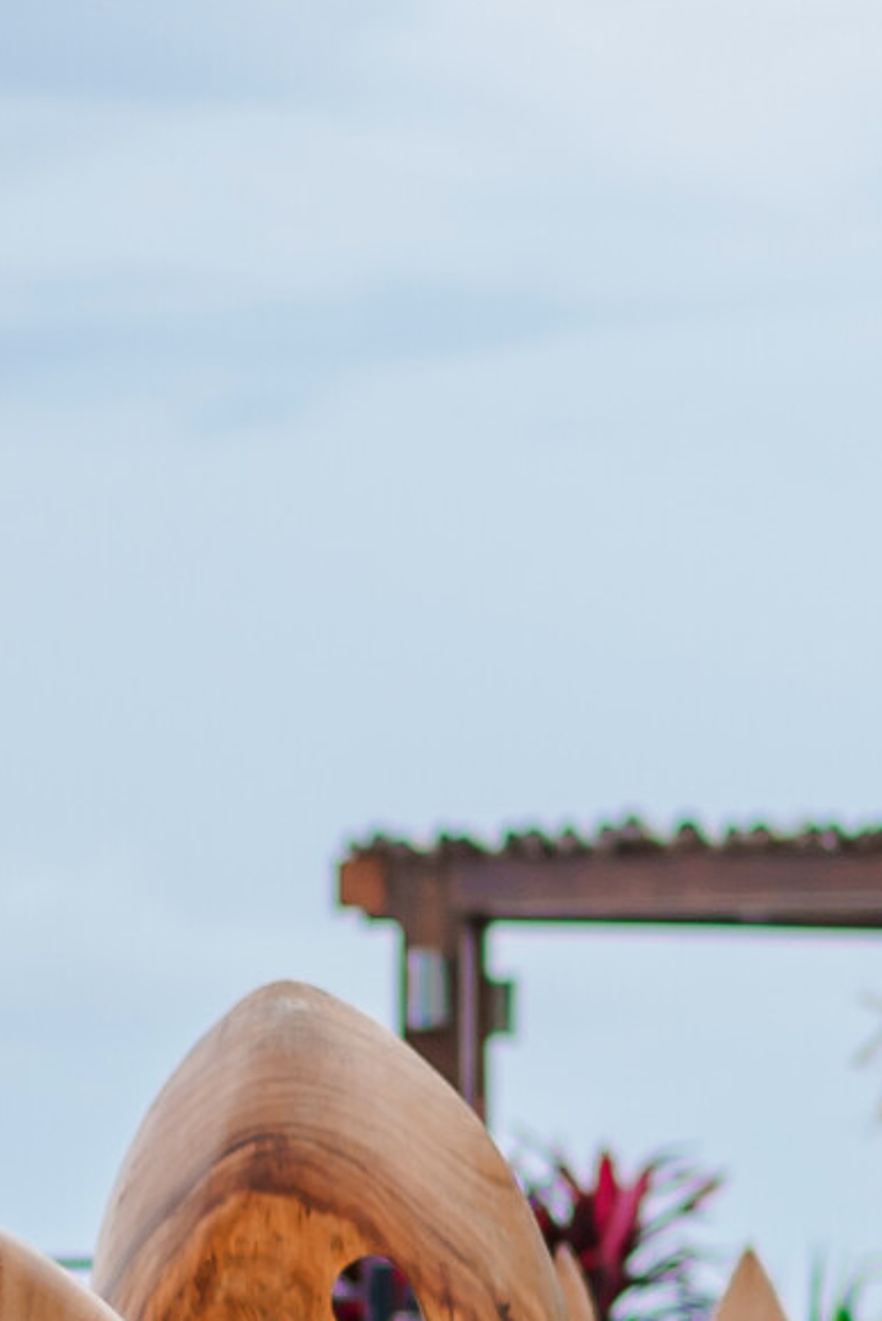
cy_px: 1524
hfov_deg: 4.4
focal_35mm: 311
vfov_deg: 6.6
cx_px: -696
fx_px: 11422
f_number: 2.5
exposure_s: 1/1000
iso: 160
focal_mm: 55
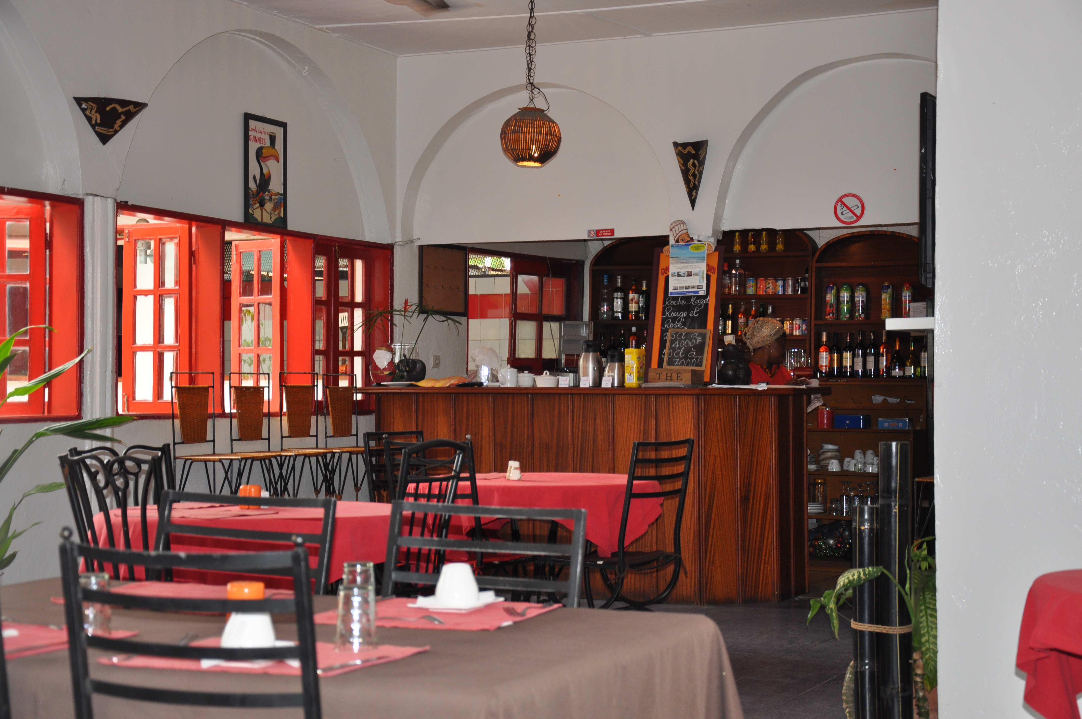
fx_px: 1801
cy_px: 360
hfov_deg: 33.4
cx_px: 541
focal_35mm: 60
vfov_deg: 22.6
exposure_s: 1/60
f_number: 4.5
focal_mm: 40
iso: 400
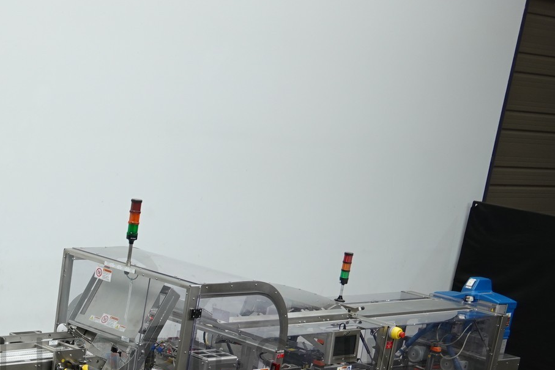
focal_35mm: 79
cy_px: 404
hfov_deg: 24.2
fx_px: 1218
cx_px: -32
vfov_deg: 16.8
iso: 125
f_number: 3.5
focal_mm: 13.03
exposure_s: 1/40
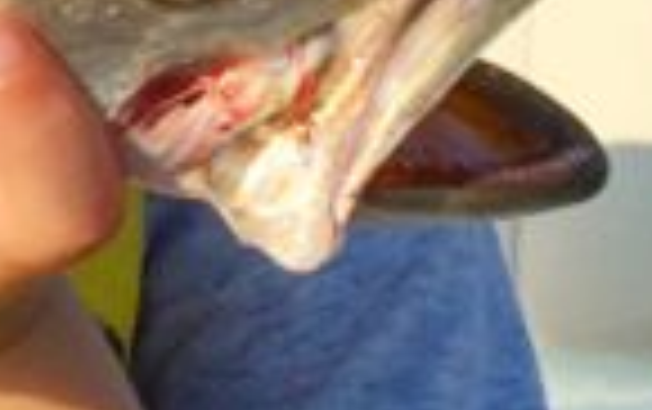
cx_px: -796
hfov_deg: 8.9
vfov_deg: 6.0
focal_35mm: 217
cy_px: -16
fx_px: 3860
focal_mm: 4.15
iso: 25
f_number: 2.2
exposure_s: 1/2024
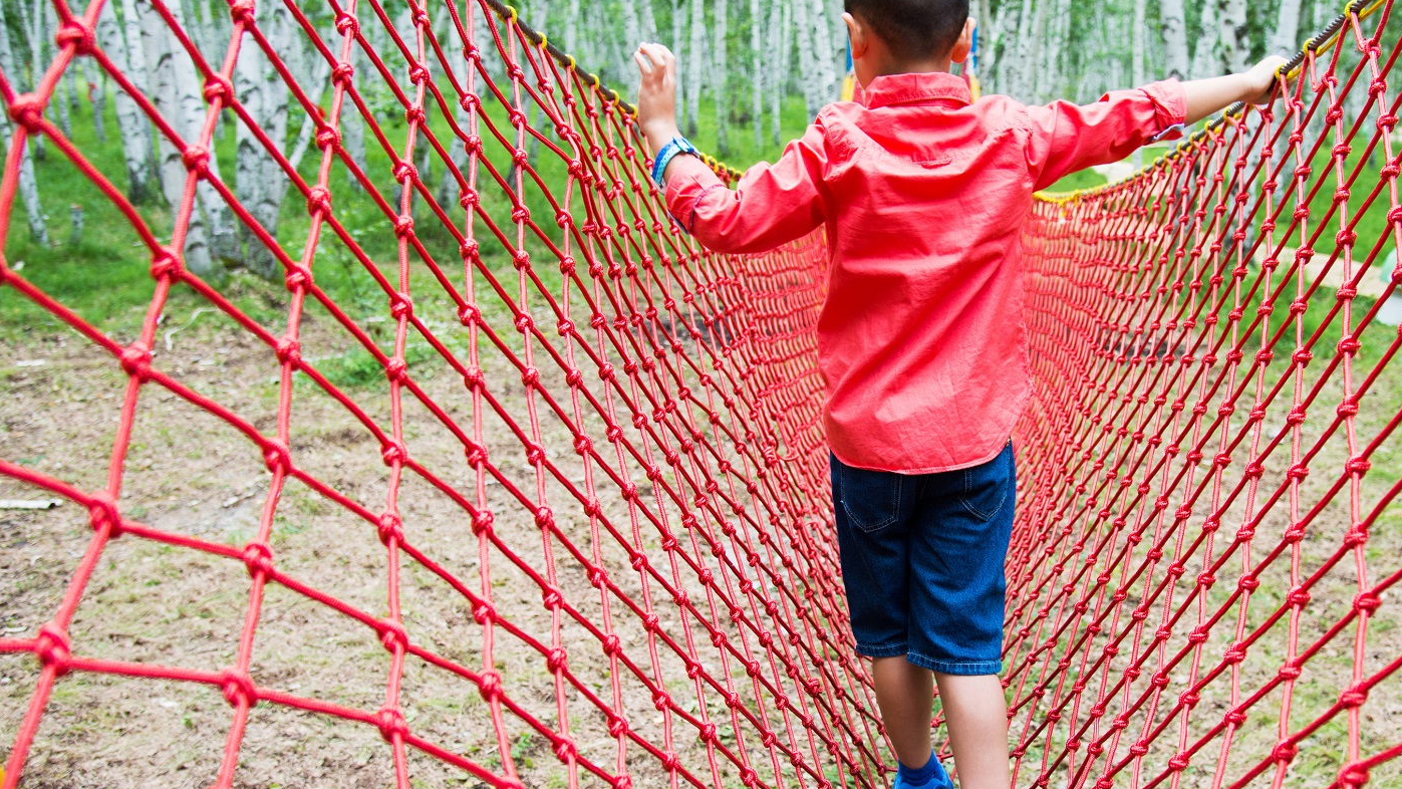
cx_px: 854
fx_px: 1338
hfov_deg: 54.8
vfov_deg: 32.8
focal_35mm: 36
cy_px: 411
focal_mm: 24
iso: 250
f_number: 4
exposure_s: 1/250
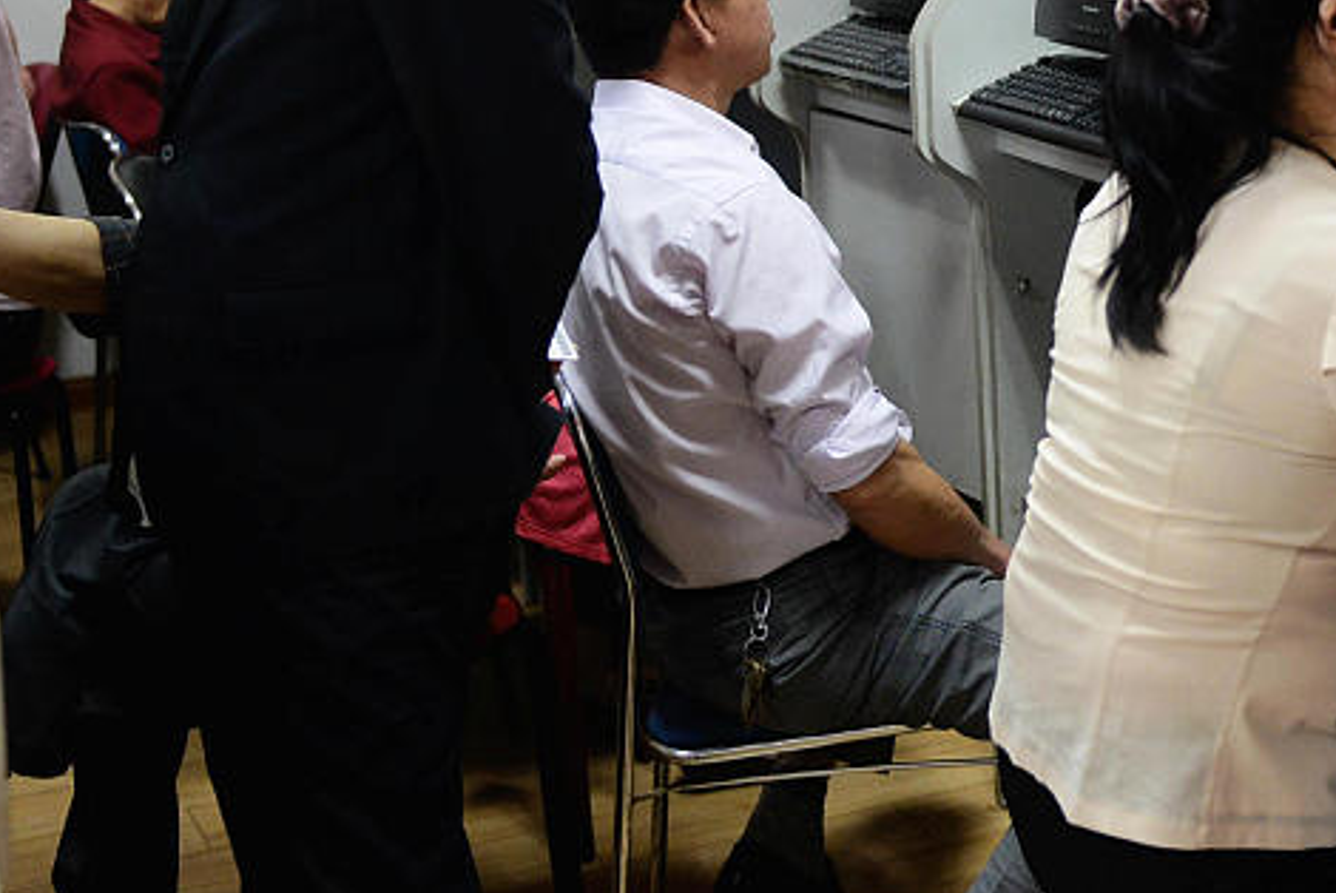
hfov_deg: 26.8
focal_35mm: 74
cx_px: 1055
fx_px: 2748
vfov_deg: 17.9
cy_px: -24
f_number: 2.8
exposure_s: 1/50
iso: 1400
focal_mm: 29
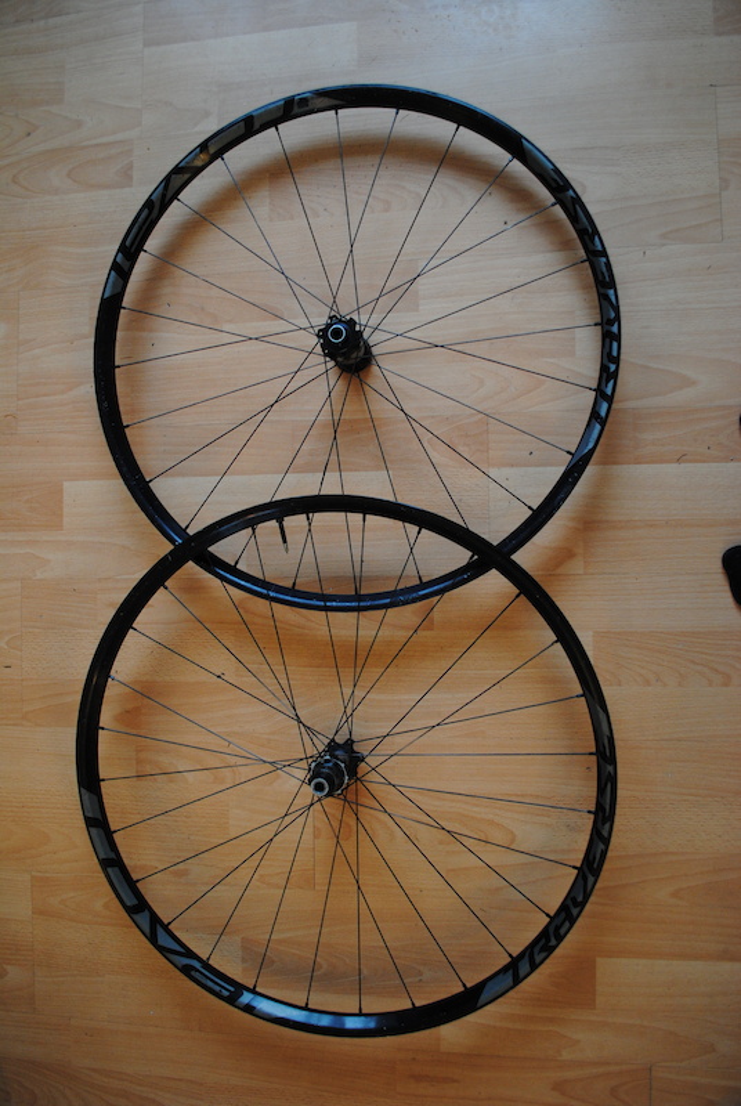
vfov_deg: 67.3
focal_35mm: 27
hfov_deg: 48.1
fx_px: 831
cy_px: 553
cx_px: 370
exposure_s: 1/30
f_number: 3.5
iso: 450
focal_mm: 18
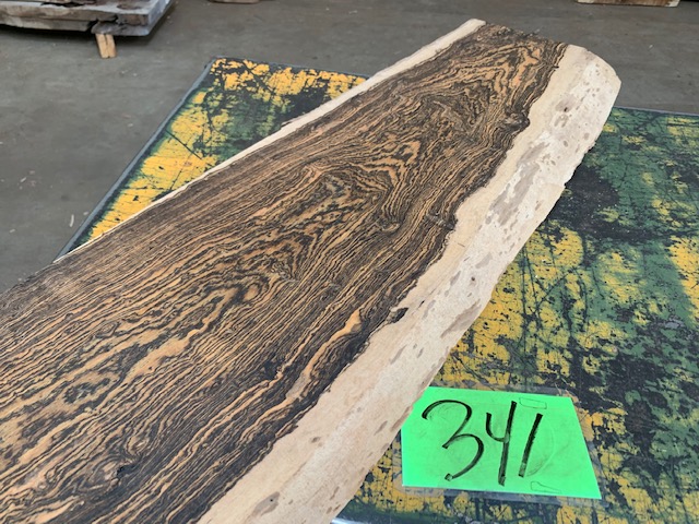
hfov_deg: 67.3
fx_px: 525
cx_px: 350
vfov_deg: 53.1
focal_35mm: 26
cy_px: 262
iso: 100
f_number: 1.8
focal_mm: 4.25
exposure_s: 1/60
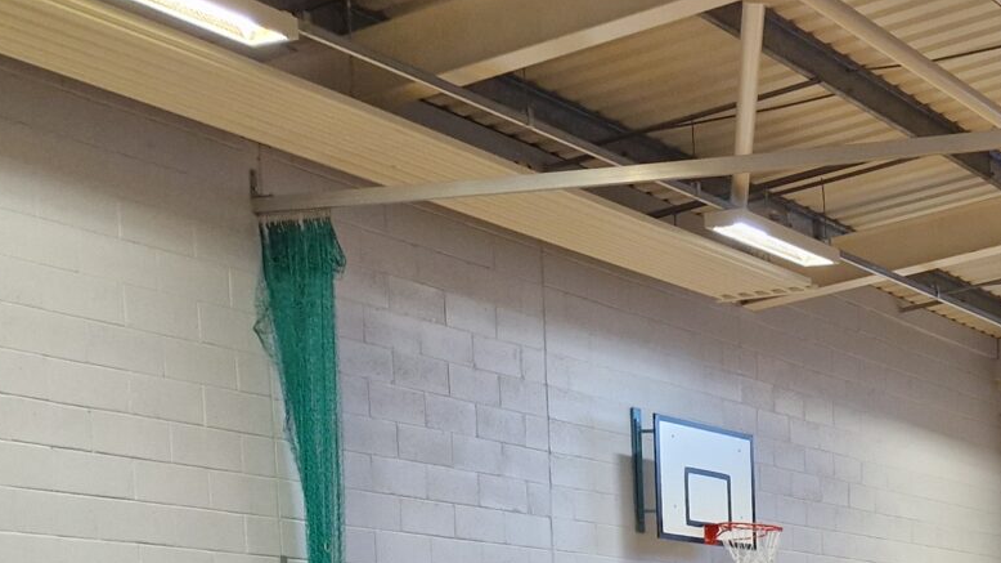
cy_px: 875
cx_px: 1257
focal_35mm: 66
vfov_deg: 16.4
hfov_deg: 27.4
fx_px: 1751
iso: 320
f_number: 1.8
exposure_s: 1/100
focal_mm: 5.4
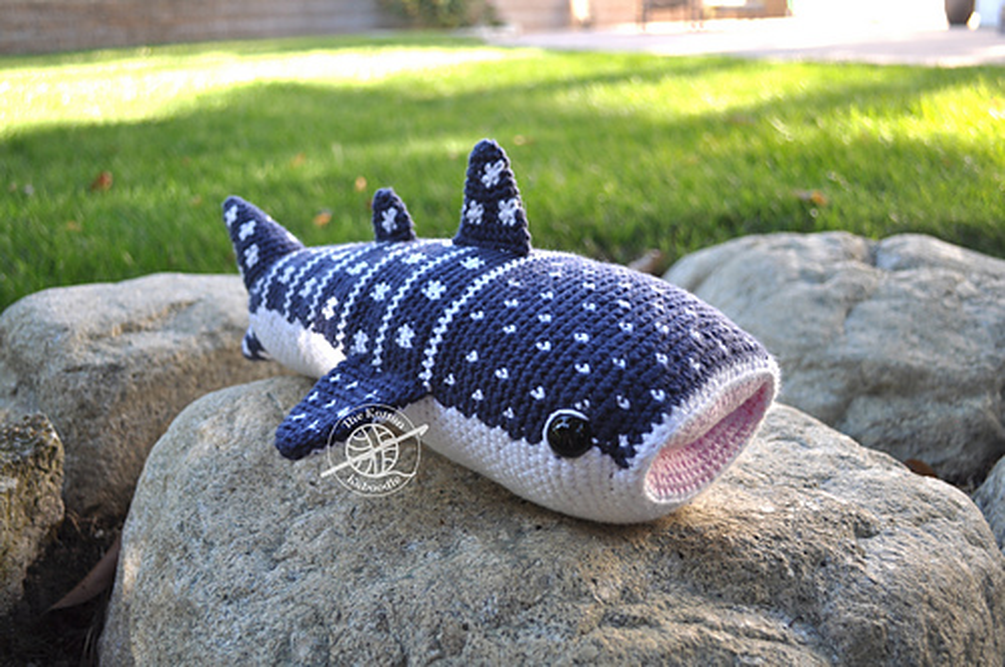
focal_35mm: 33
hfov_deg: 57.3
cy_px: 334
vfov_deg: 39.9
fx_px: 920
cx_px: 502
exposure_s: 1/160
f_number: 4
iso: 200
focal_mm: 22
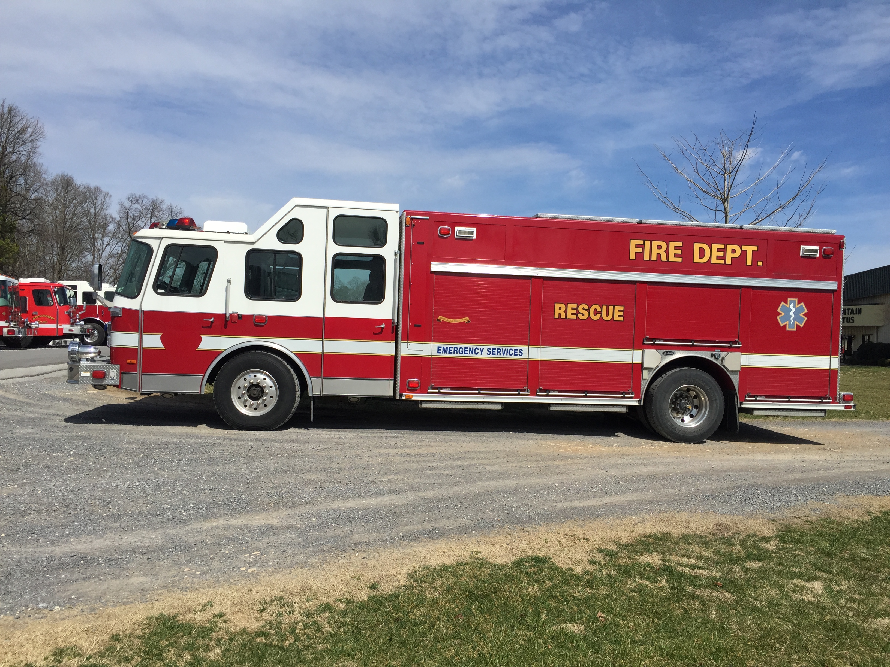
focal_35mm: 29
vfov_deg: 48.2
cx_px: 445
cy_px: 334
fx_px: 746
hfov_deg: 61.7
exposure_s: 1/3049
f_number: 2.2
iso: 32
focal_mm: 4.15
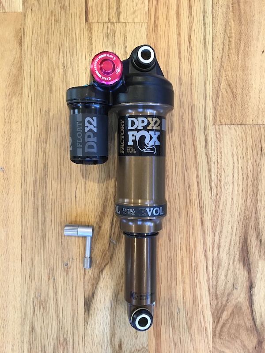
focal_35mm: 29
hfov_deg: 48.2
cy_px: 176
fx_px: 296
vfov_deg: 61.7
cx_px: 132
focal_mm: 4.15
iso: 160
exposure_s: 1/30
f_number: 2.2
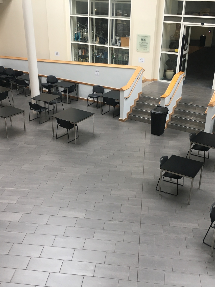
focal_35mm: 39
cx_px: 110
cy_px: 144
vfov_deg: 47.9
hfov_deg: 36.8
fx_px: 323
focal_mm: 4.15
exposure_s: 1/33
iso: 25
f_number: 2.2
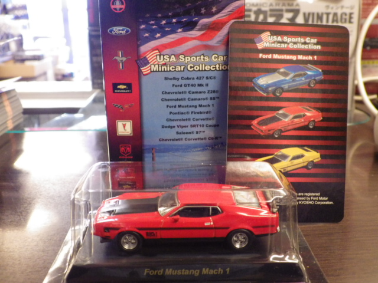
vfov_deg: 35.1
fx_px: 448
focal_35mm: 41
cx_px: 189
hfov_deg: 45.8
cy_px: 142
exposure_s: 1/30
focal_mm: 7.4
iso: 800
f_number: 3.6
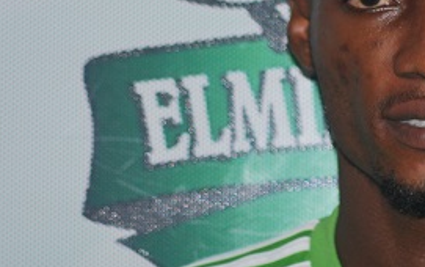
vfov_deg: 5.6
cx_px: 419
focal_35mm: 237
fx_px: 2748
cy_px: 105
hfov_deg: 8.8
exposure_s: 1/60
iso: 200
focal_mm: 70
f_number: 4
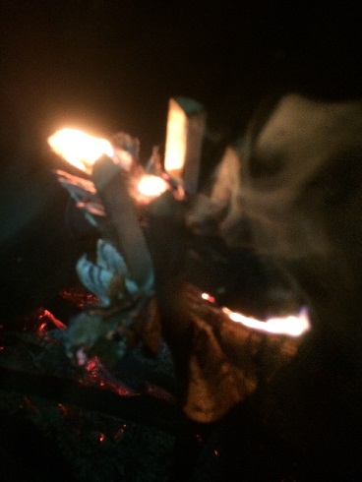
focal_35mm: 29
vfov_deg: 61.6
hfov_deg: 48.3
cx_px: 181
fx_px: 404
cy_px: 241
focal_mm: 4.15
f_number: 2.2
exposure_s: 1/17
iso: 500
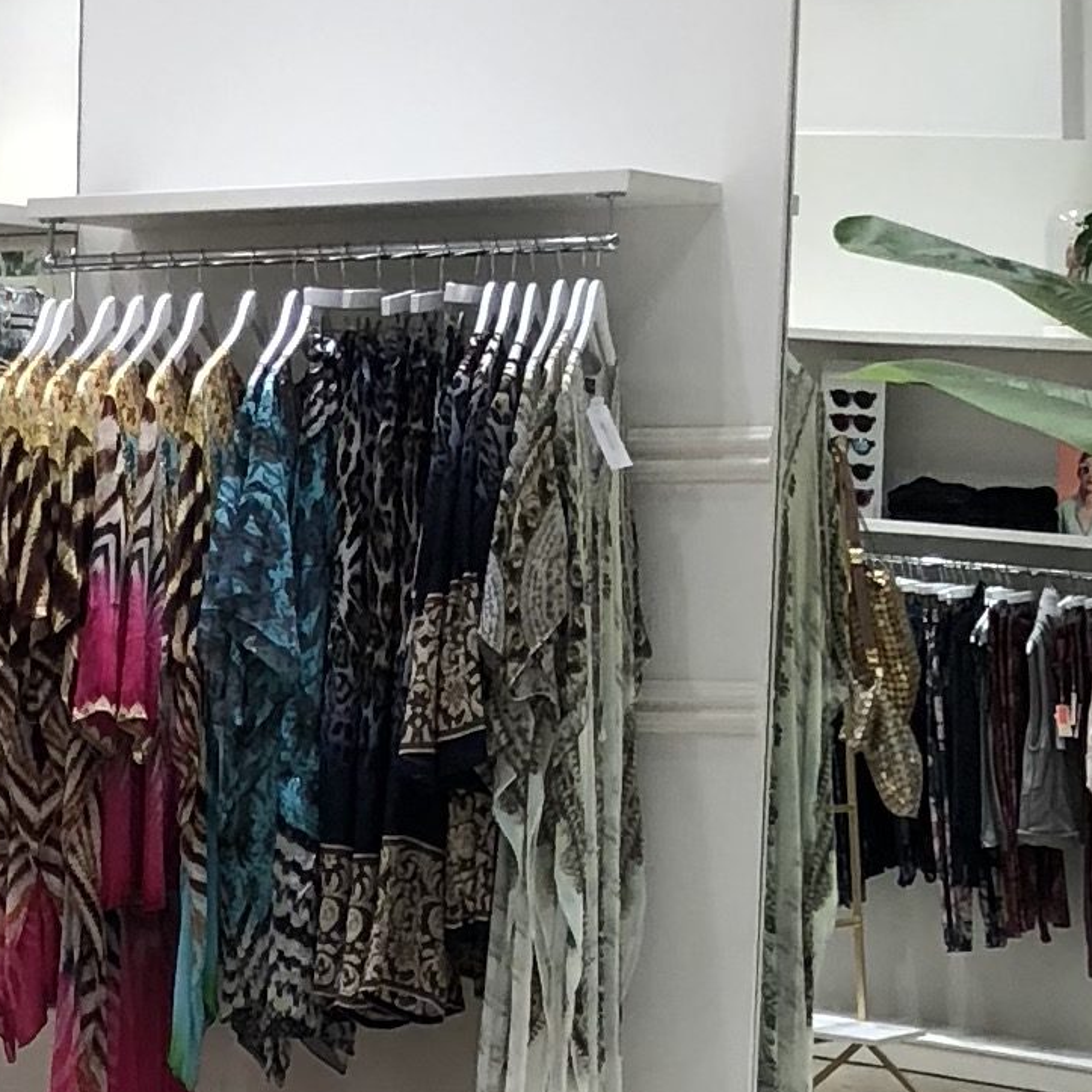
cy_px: 1477
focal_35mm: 138
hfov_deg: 12.2
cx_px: -394
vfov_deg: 12.2
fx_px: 4925
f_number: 1.8
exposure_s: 1/33
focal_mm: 4
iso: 25
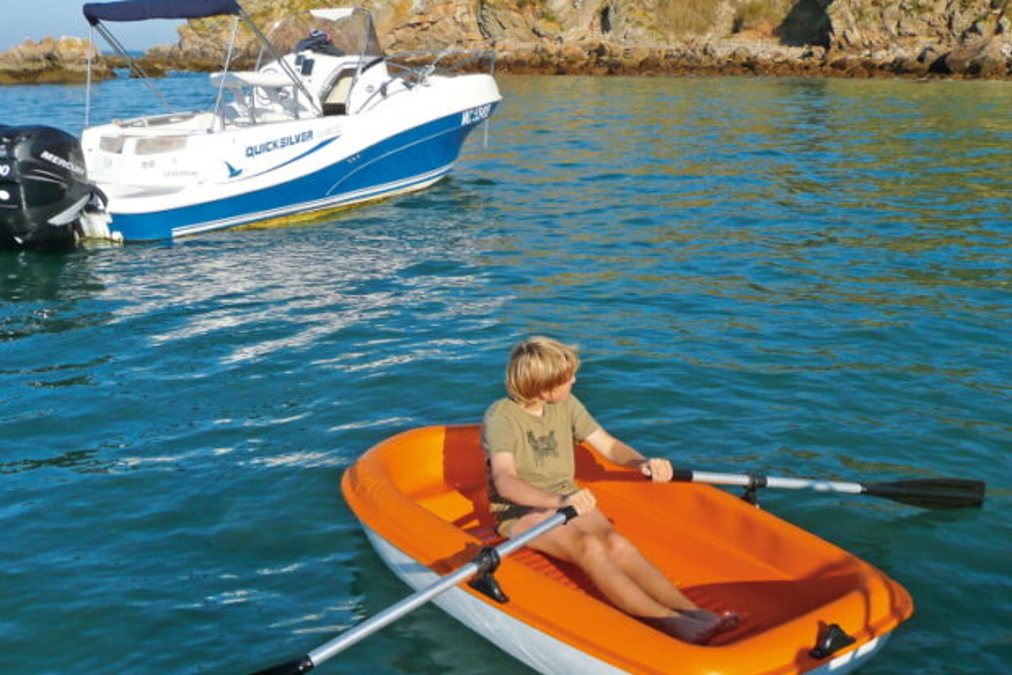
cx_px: 491
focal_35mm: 36
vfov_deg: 36.8
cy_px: 367
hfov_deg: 53.1
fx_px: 1012
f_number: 3.3
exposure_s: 1/1300
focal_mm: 4.6
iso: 100
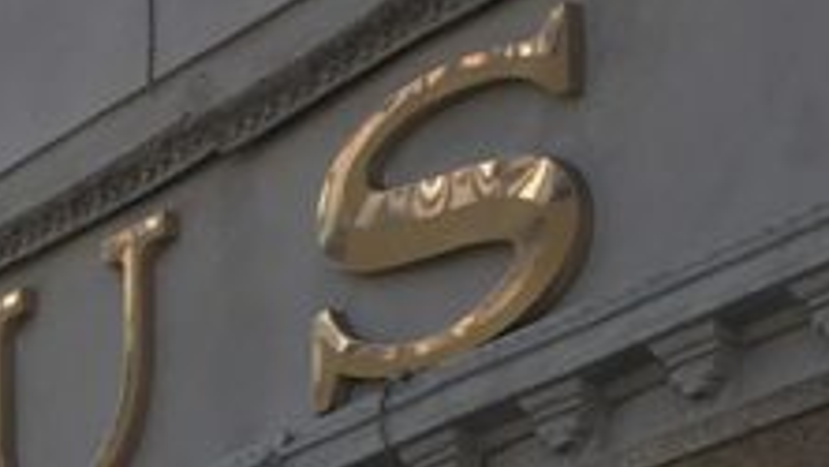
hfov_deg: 11.7
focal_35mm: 180
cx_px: -232
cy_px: 626
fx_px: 3958
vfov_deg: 6.7
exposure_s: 1/635
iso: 25
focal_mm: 4.15
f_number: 2.2
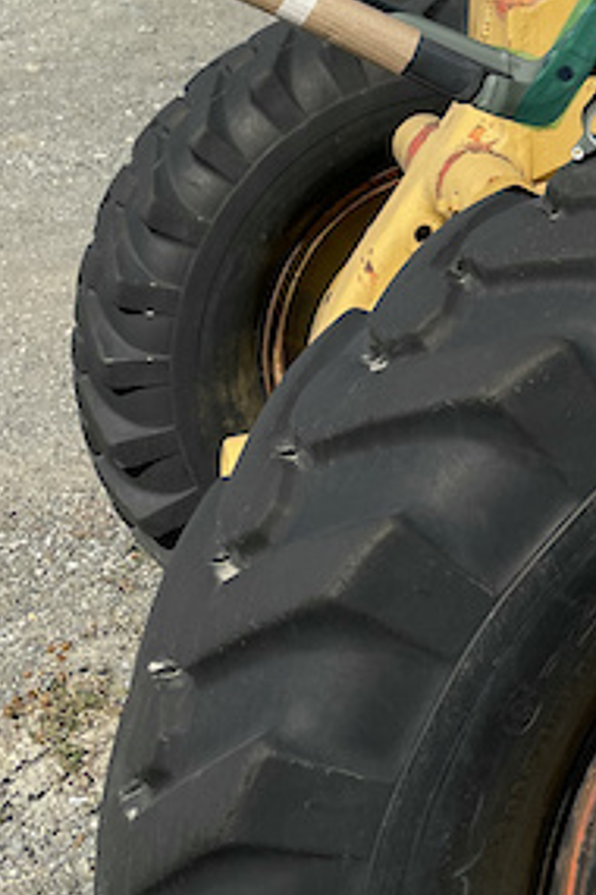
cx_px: 703
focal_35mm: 76
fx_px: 1887
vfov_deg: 25.2
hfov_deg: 17.2
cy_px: -31
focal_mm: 4.2
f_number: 1.6
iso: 32
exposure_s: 1/3040
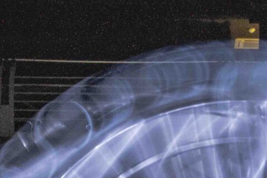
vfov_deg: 7.9
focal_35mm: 156
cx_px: 205
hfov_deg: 13.1
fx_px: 1157
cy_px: 478
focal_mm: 19.6
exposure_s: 47
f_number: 20
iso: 160
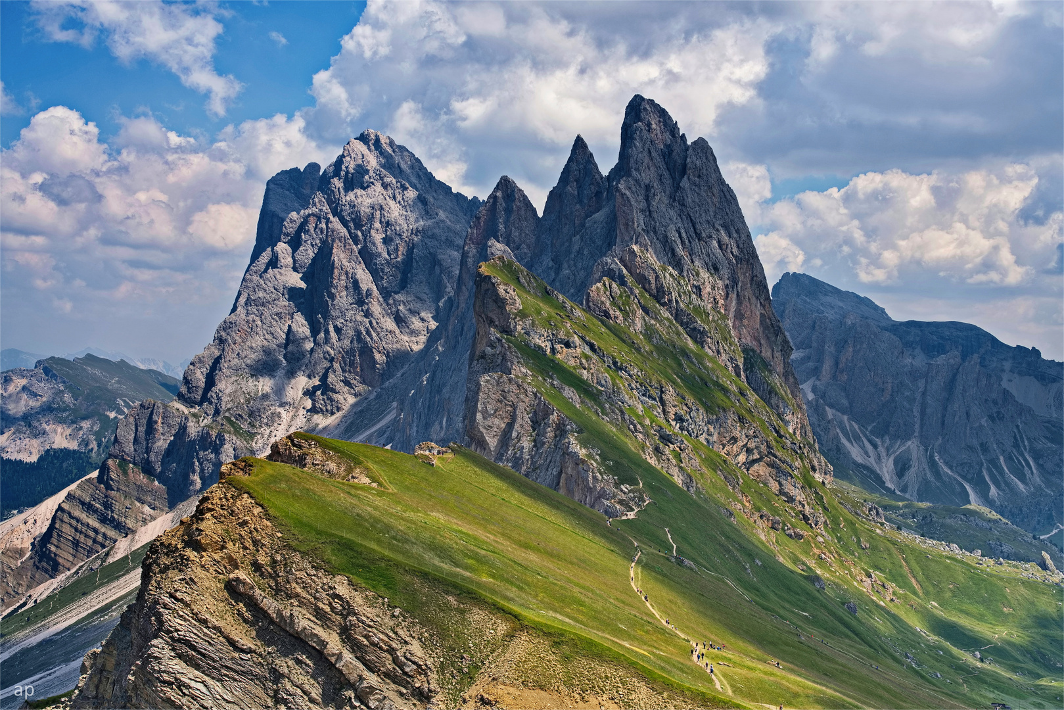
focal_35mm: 44
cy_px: 355
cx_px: 532
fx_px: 1301
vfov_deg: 30.5
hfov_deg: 44.5
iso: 100
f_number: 8
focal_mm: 44
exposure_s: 1/250
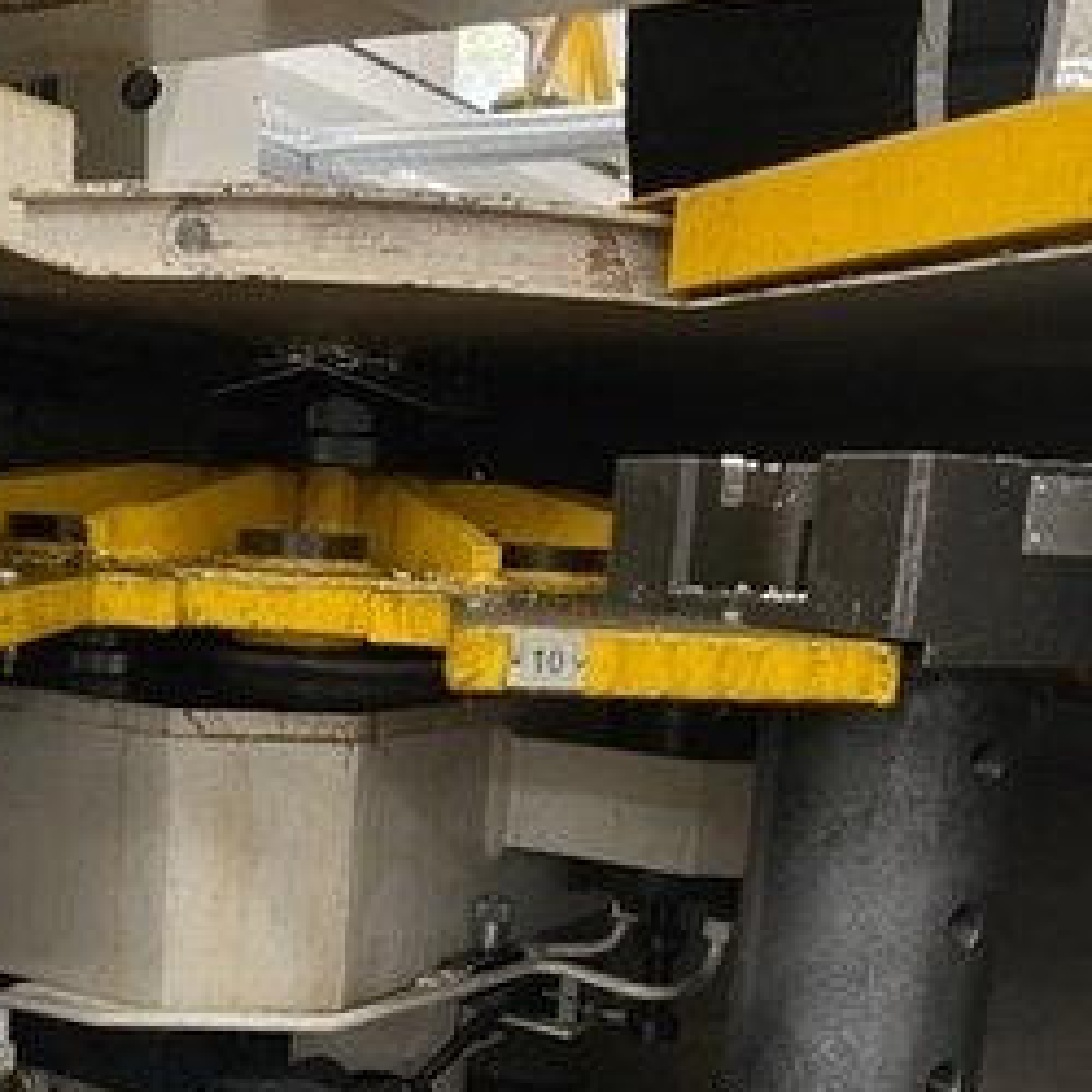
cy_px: 869
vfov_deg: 35.6
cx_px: 339
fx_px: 1642
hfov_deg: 36.3
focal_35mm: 46
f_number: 1.6
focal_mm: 5.1
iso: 100
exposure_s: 1/60
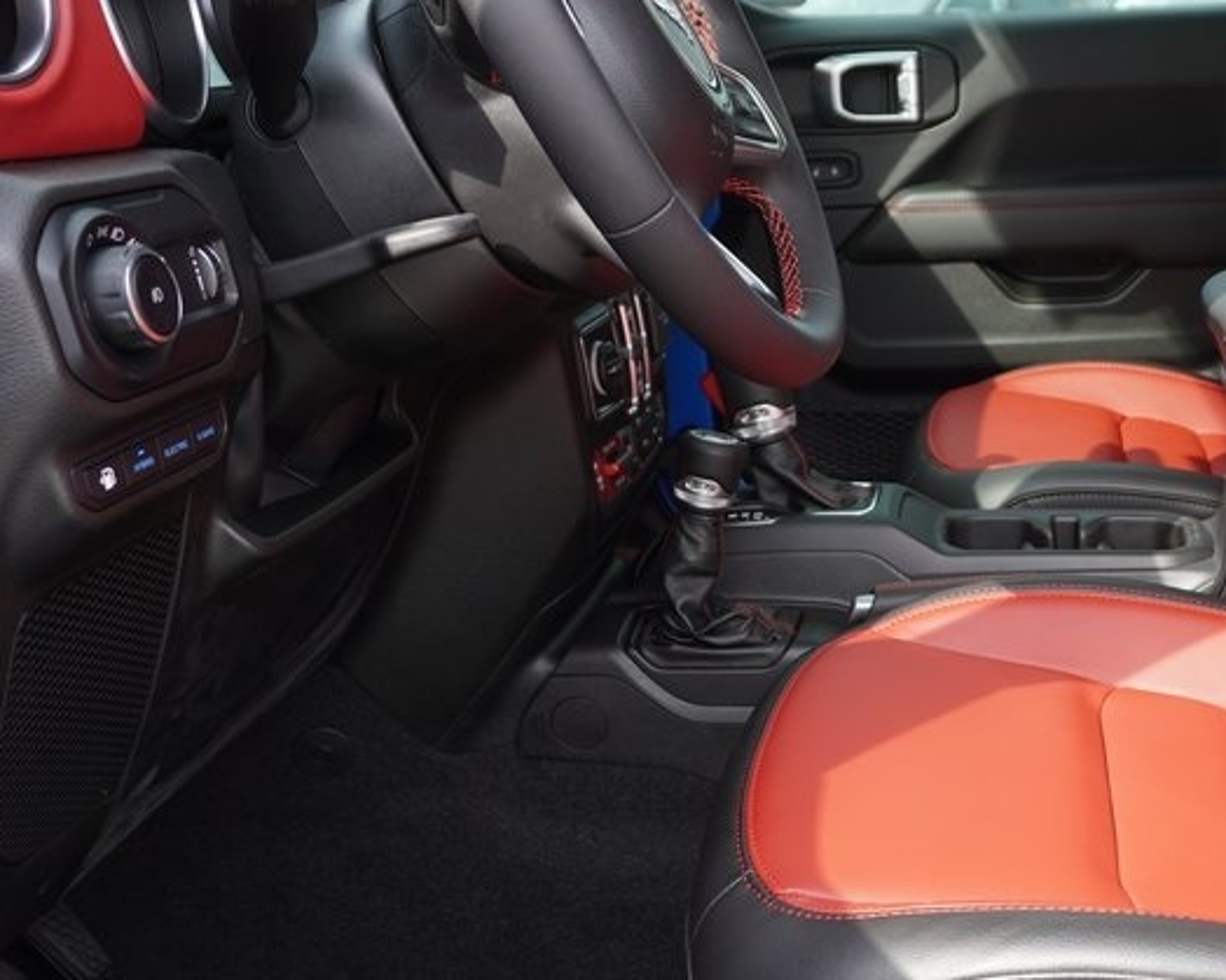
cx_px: 987
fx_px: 1596
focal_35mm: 44
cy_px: 693
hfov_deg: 40.2
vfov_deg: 33.7
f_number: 4
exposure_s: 1/60
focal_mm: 16
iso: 100
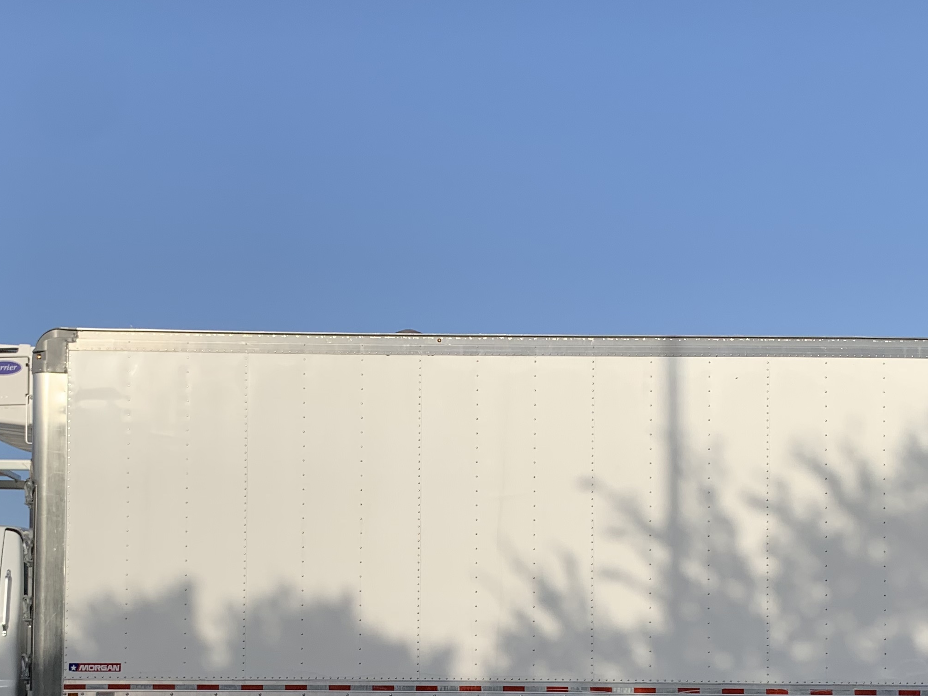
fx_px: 1394
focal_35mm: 52
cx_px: 384
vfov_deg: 27.3
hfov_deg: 36.7
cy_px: 596
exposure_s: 1/2114
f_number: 1.8
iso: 25
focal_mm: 4.25
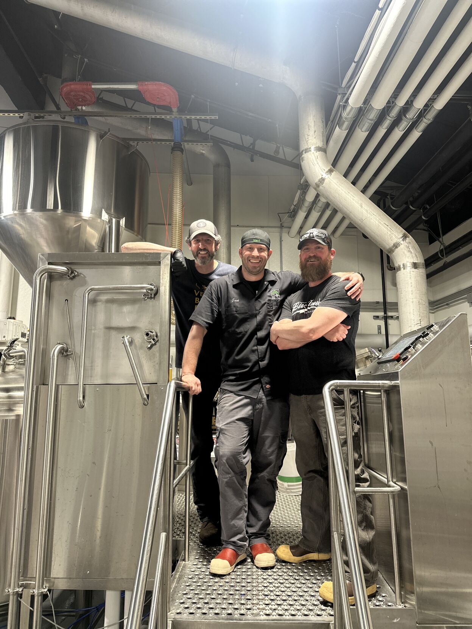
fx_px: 436
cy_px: 314
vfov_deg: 71.6
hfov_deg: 56.8
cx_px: 236
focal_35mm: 24
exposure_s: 1/60
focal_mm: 6.86
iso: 250
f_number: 1.78
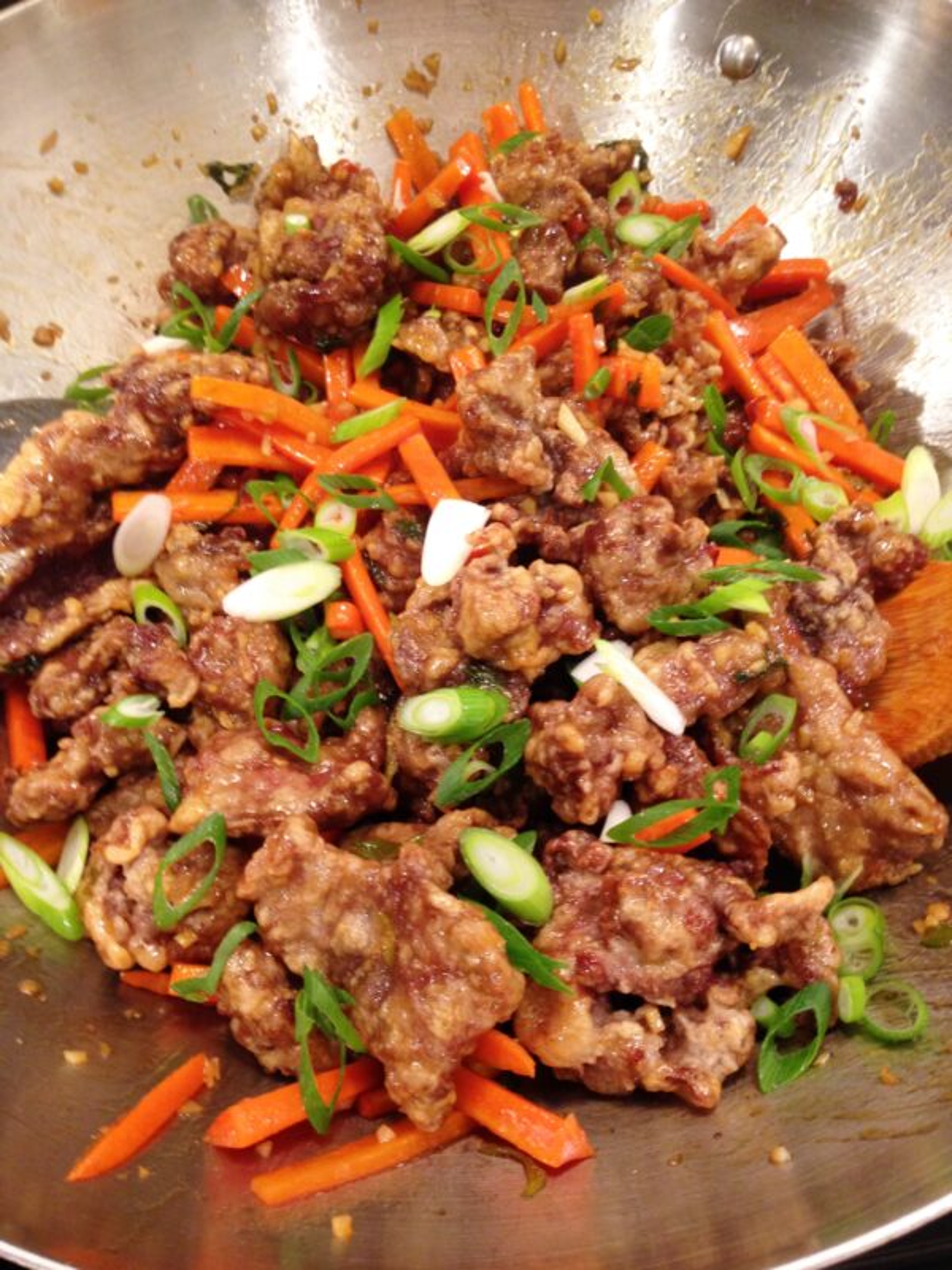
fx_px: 1210
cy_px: 635
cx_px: 476
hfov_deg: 42.9
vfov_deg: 55.4
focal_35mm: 33
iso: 125
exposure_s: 1/20
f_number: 2.4
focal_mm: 4.12
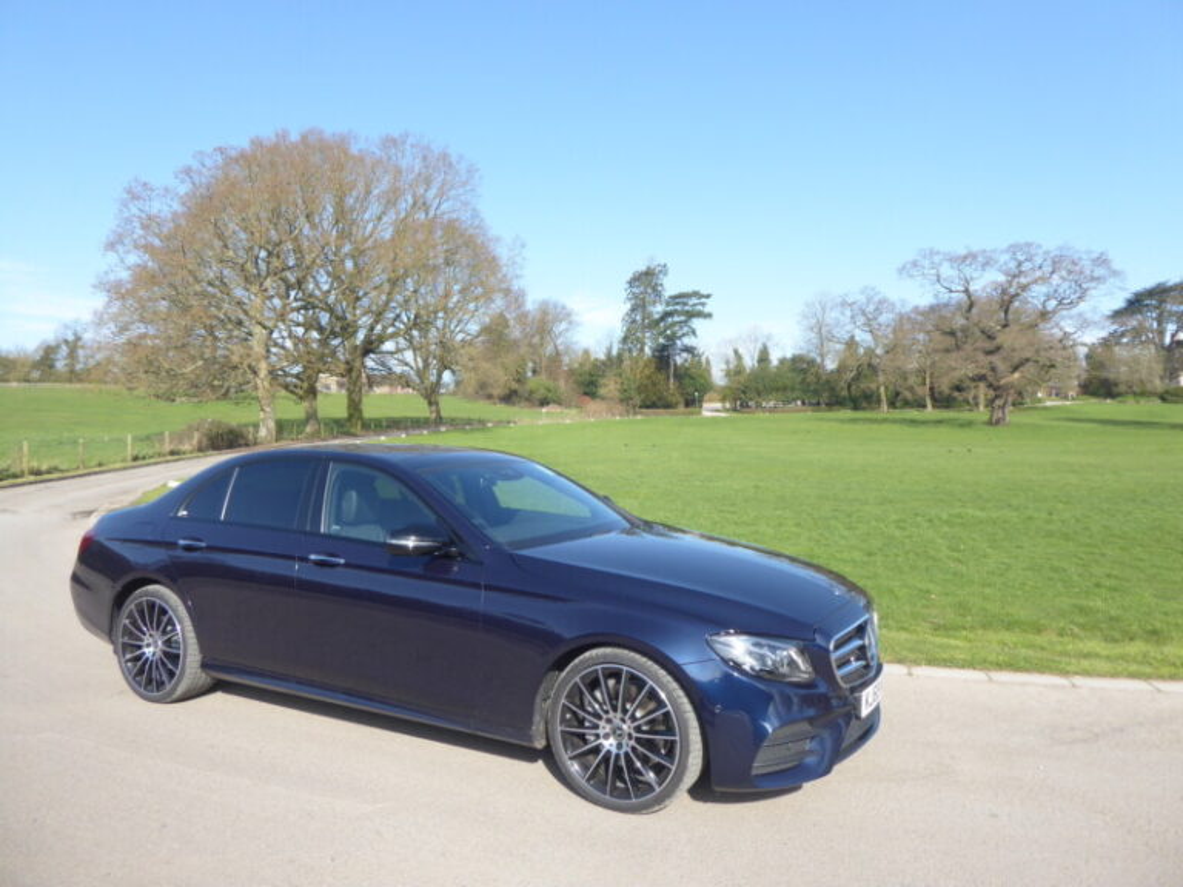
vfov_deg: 56.8
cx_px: 592
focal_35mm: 24
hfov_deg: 71.6
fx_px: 820
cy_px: 444
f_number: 3.3
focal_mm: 4.3
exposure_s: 1/500
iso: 80
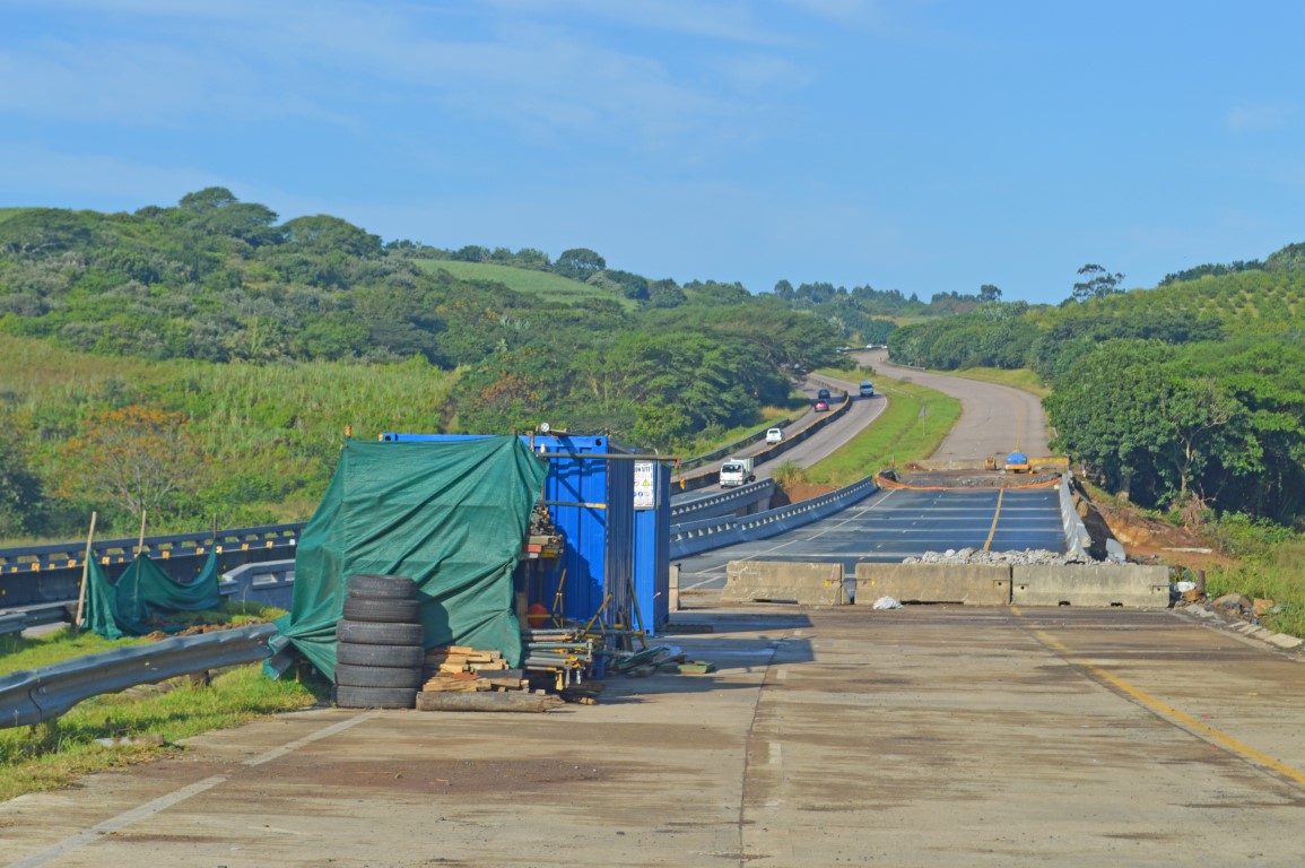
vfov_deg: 16.5
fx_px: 2988
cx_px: 652
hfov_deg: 24.6
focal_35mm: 82
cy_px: 434
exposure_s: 1/250
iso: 100
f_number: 8
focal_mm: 55
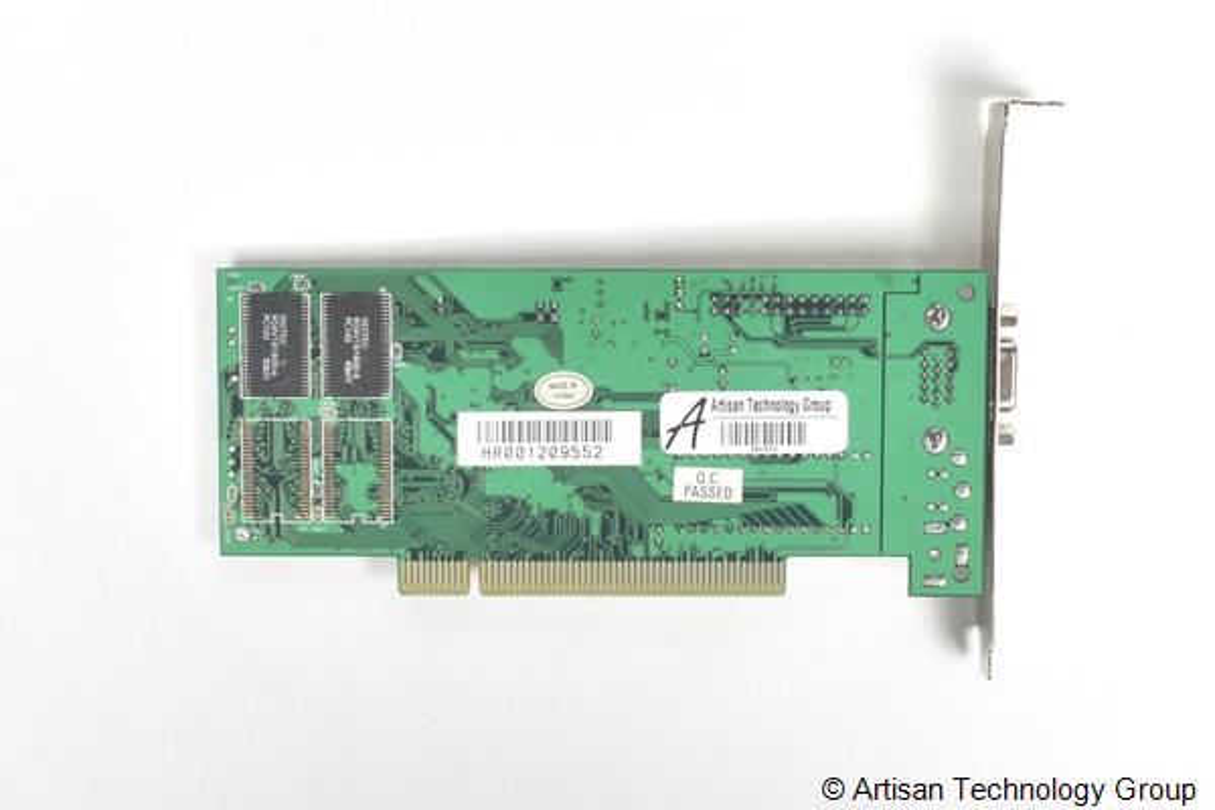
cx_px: 608
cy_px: 405
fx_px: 1063
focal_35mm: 32
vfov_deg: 41.7
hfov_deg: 59.5
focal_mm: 21
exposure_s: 1/250
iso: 200
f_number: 13
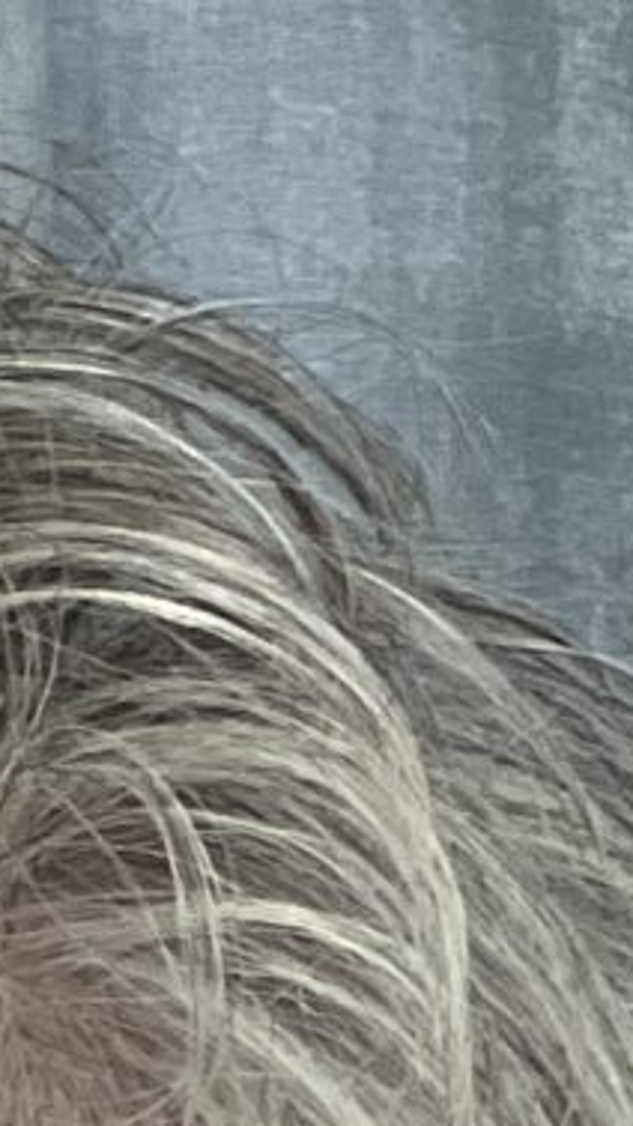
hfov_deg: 2.1
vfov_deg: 3.7
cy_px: 3560
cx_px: -663
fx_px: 17012
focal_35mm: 570
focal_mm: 9
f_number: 2.8
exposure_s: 1/60
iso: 125
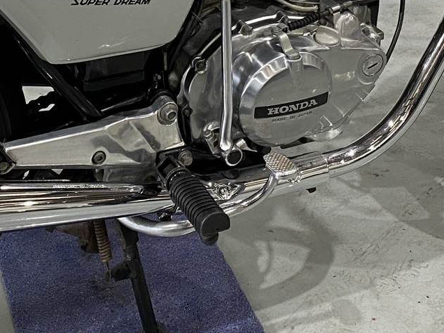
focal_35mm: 84
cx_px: 91
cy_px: -64
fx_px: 1077
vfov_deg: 16.8
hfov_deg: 23.0
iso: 80
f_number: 1.8
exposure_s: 1/50
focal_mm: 4.25
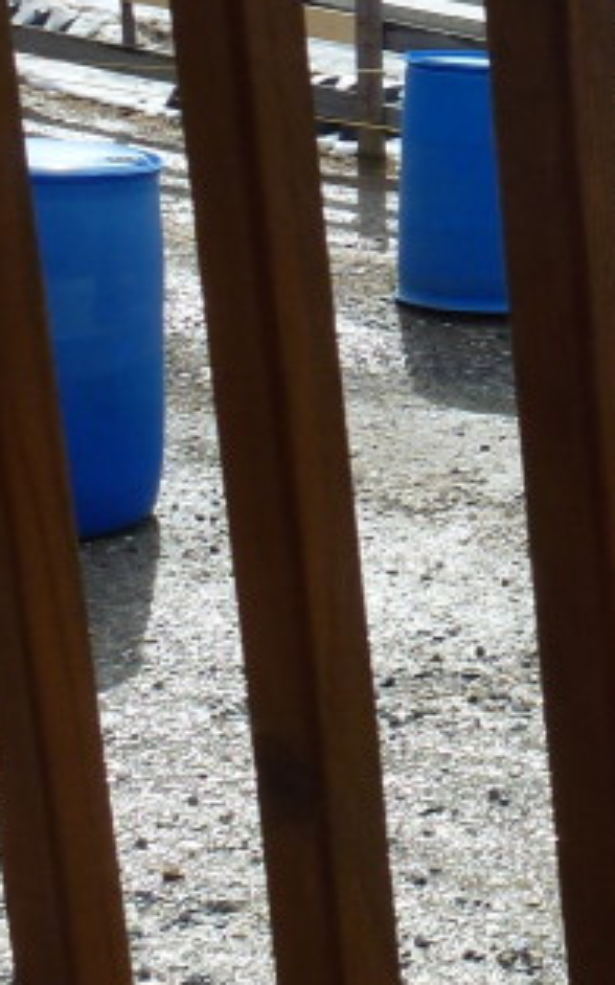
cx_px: 1415
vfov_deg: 24.8
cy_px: 311
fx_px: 2228
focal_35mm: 83
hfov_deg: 12.7
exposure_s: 1/640
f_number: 4
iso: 100
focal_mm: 4.3
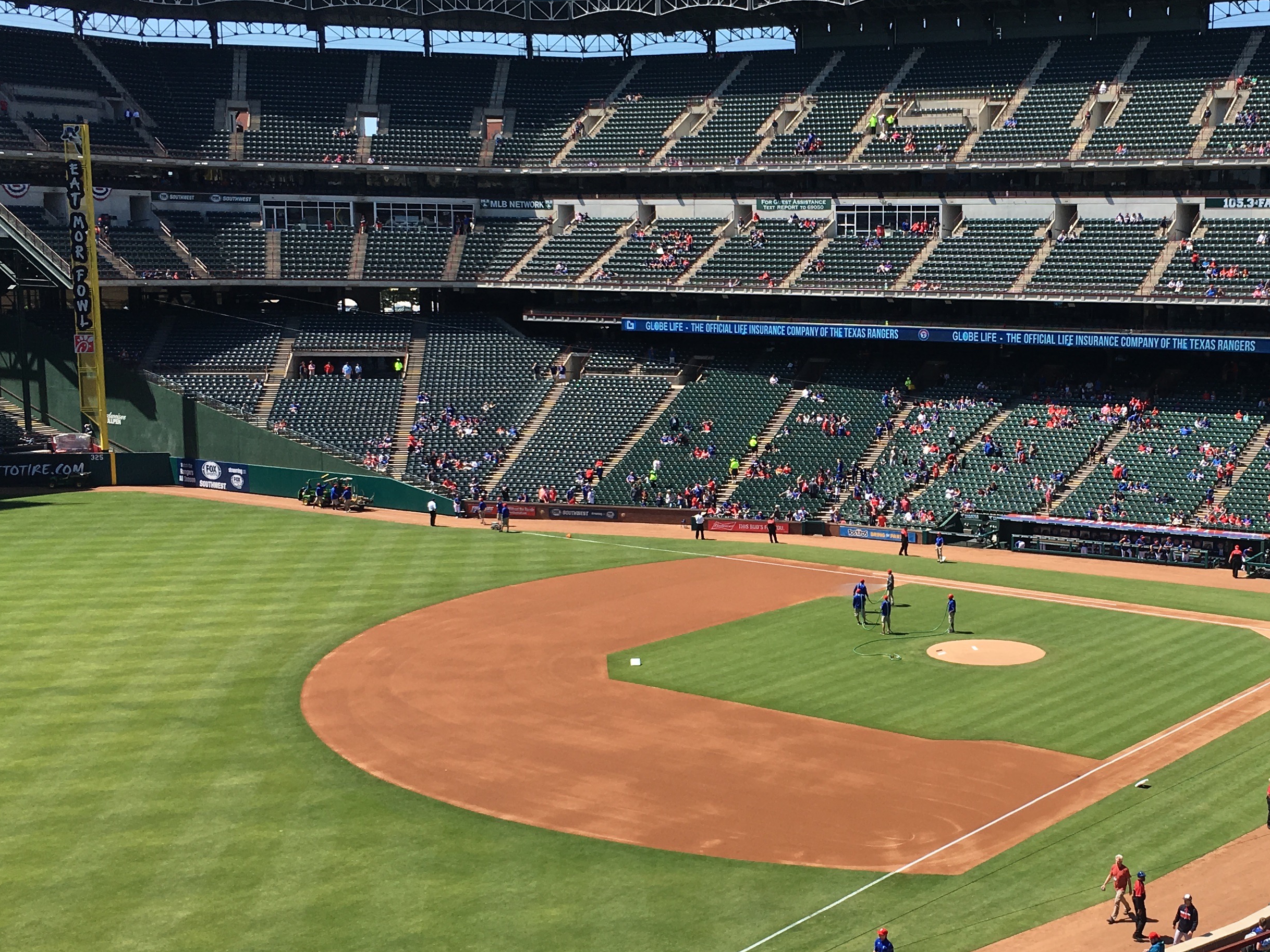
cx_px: 899
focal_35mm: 48
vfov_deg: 30.2
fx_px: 1761
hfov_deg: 38.9
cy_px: 530
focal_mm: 4.15
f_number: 2.2
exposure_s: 1/1282
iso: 25
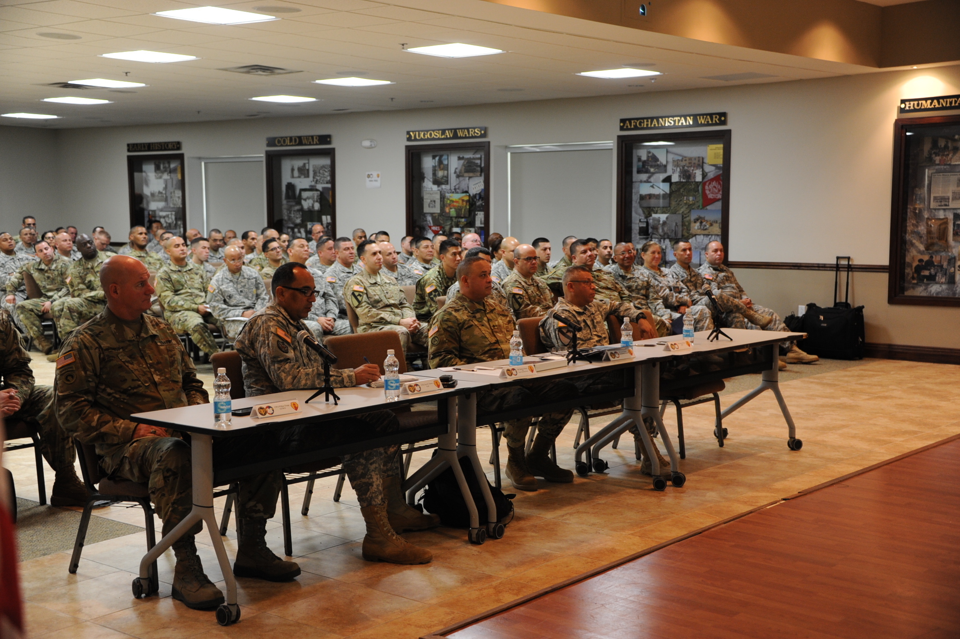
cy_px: 320
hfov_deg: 41.1
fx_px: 1279
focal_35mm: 48
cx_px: 480
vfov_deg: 28.0
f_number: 4.2
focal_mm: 48
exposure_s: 1/40
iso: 1250
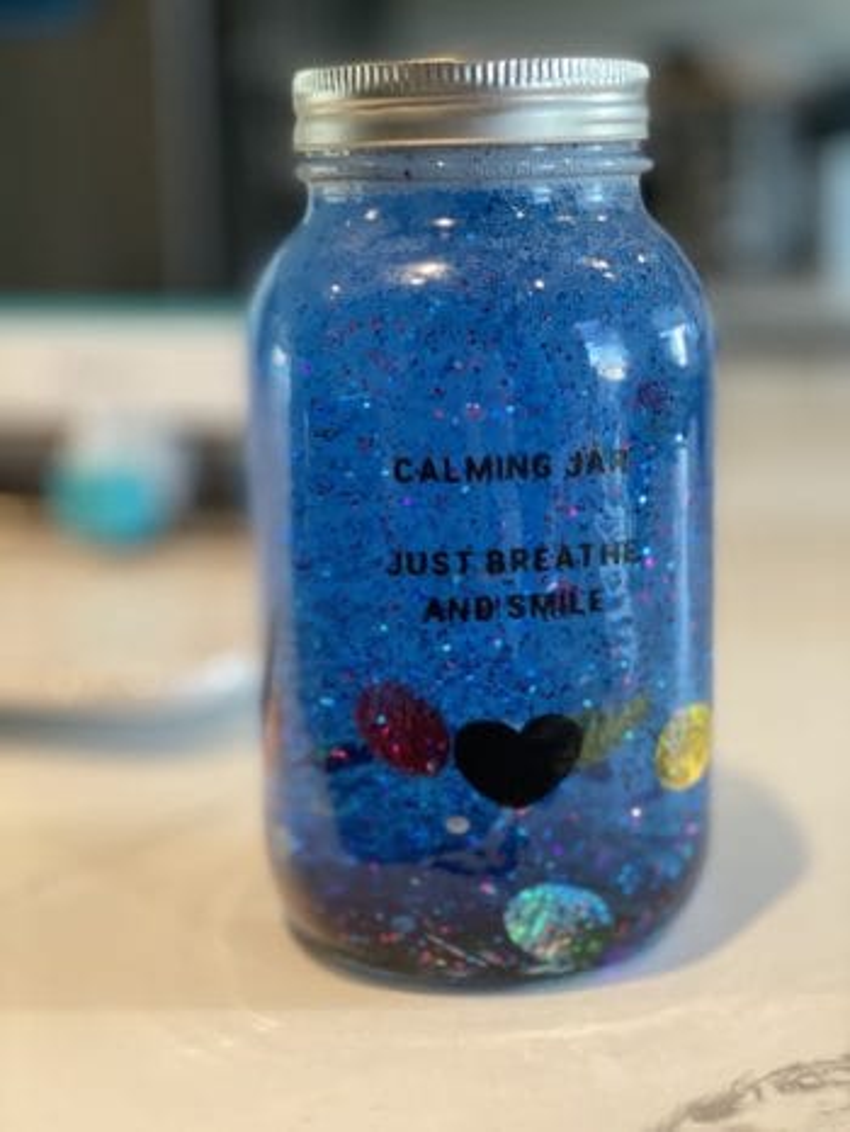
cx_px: 425
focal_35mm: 52
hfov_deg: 28.1
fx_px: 1701
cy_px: 566
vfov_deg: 36.8
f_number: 2
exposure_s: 1/40
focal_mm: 6
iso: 250
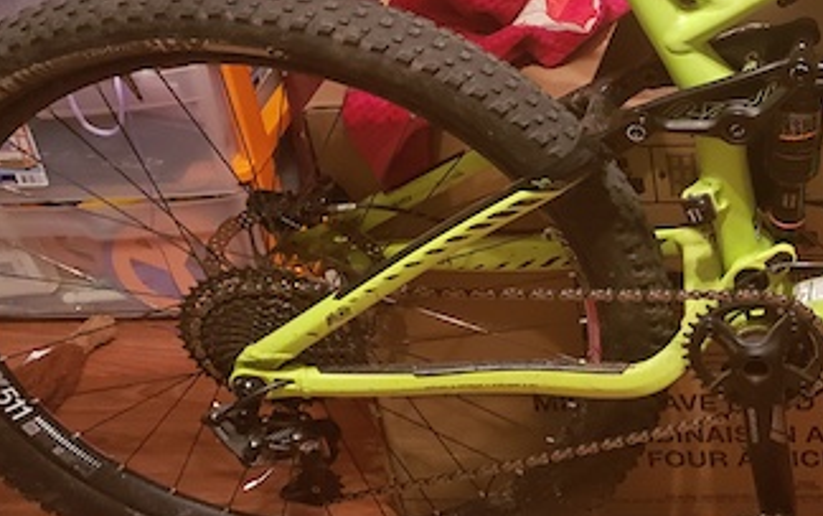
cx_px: 876
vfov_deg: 18.8
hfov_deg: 27.9
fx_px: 1526
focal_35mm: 68
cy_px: 46
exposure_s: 1/10
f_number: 1.5
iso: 500
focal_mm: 4.3
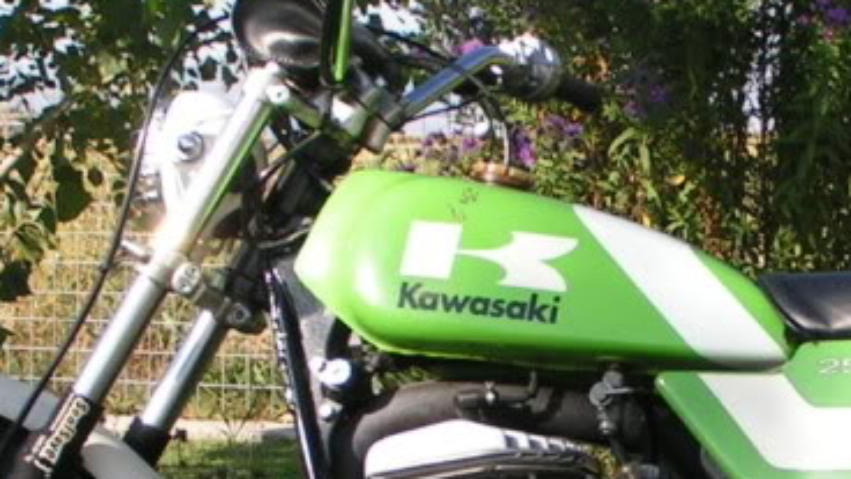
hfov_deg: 12.4
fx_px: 3904
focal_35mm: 173
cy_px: 472
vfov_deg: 7.0
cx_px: 684
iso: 50
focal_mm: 8.7
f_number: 5.6
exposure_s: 1/200
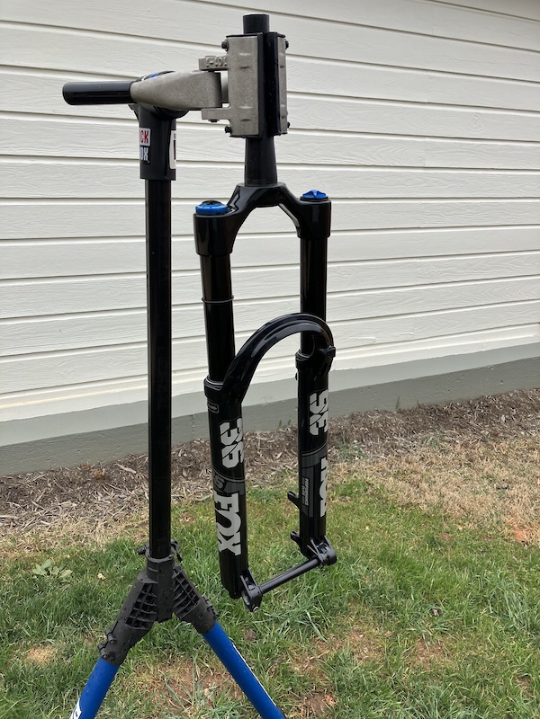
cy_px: 360
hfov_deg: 49.7
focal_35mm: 28
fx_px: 582
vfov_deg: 63.4
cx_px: 270
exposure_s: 1/665
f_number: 1.8
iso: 32
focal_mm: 3.99
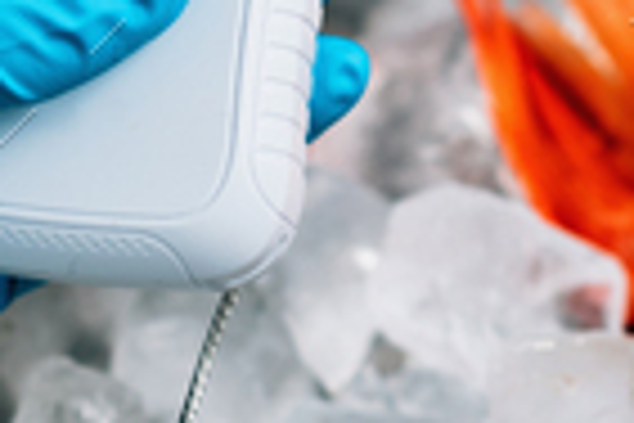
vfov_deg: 3.9
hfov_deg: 5.7
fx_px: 6251
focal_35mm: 355
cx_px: 1030
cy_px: -25
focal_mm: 85
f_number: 3.2
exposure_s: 1/200
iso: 64
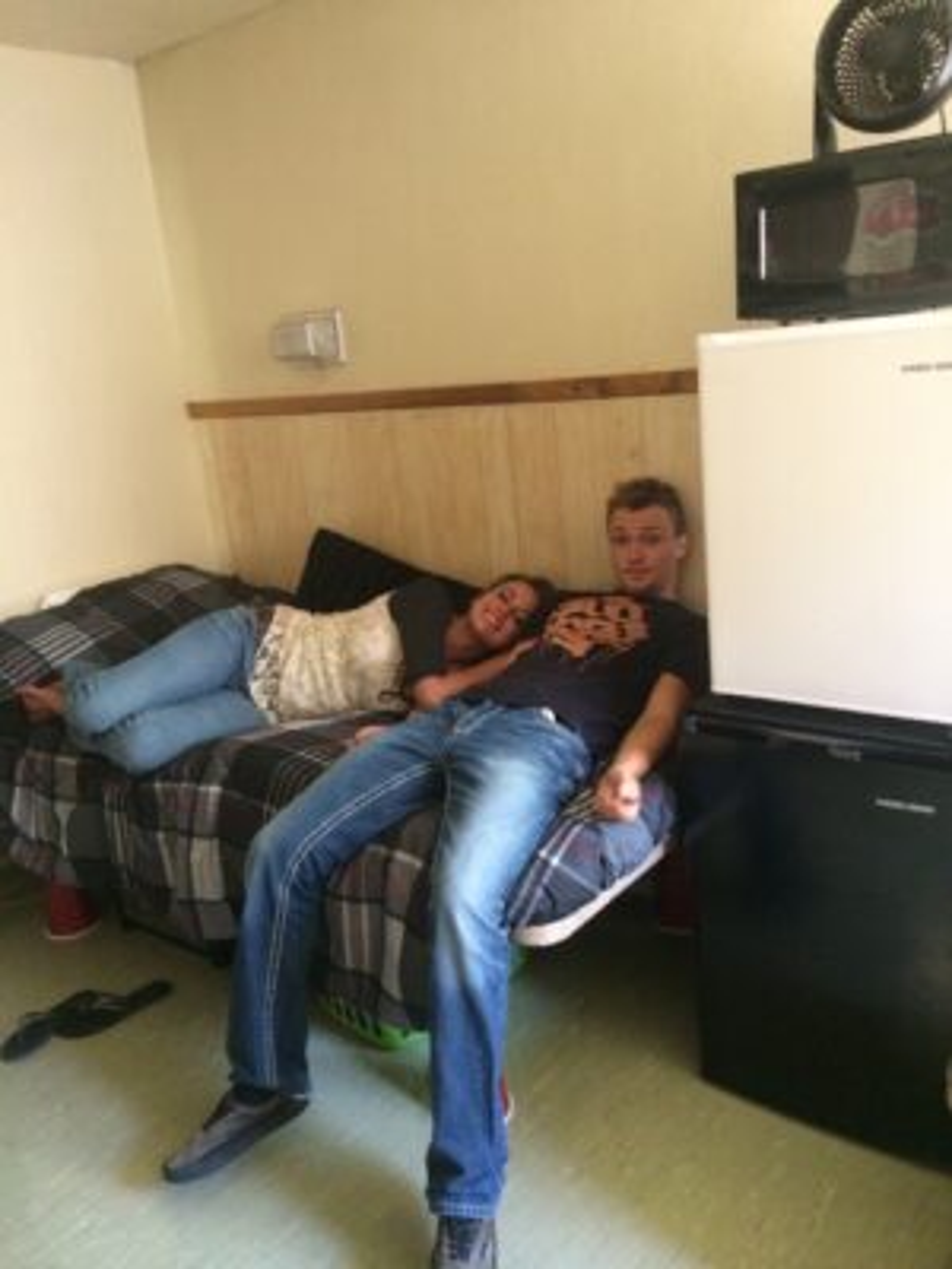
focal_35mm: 30
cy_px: 634
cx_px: 476
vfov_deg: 60.0
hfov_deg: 46.8
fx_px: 1100
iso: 320
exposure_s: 1/30
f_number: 2.2
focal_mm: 4.12
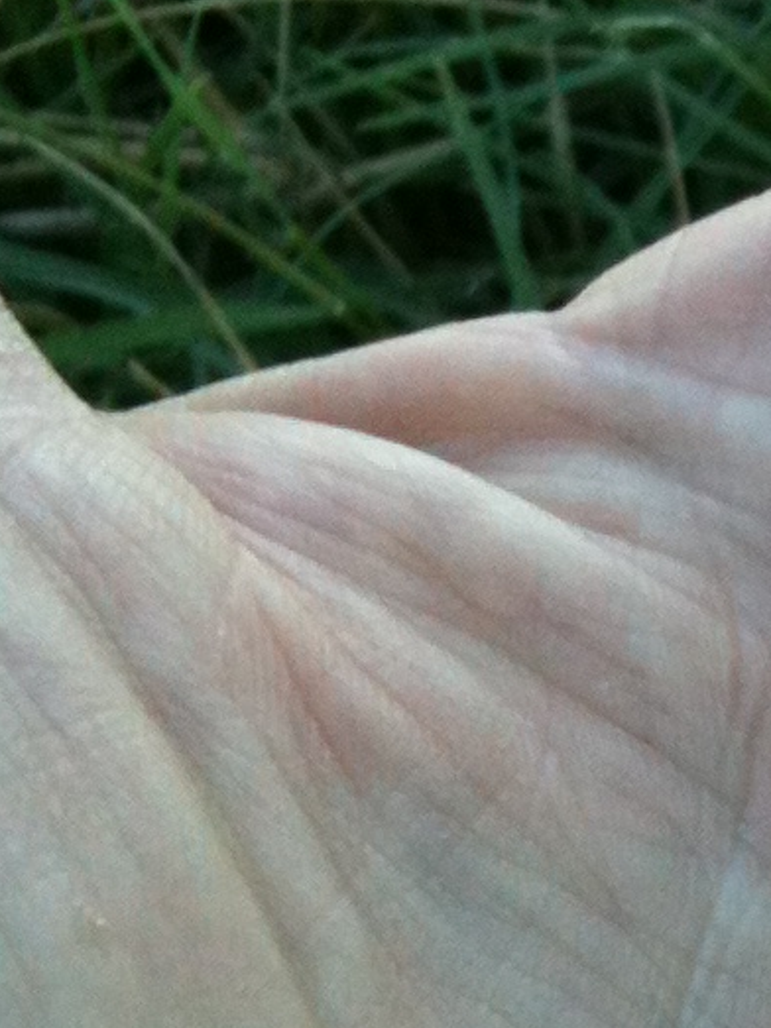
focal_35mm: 137
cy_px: 1331
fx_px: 4070
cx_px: 1469
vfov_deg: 13.9
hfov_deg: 10.1
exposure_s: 1/147
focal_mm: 3.85
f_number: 2.8
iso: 64
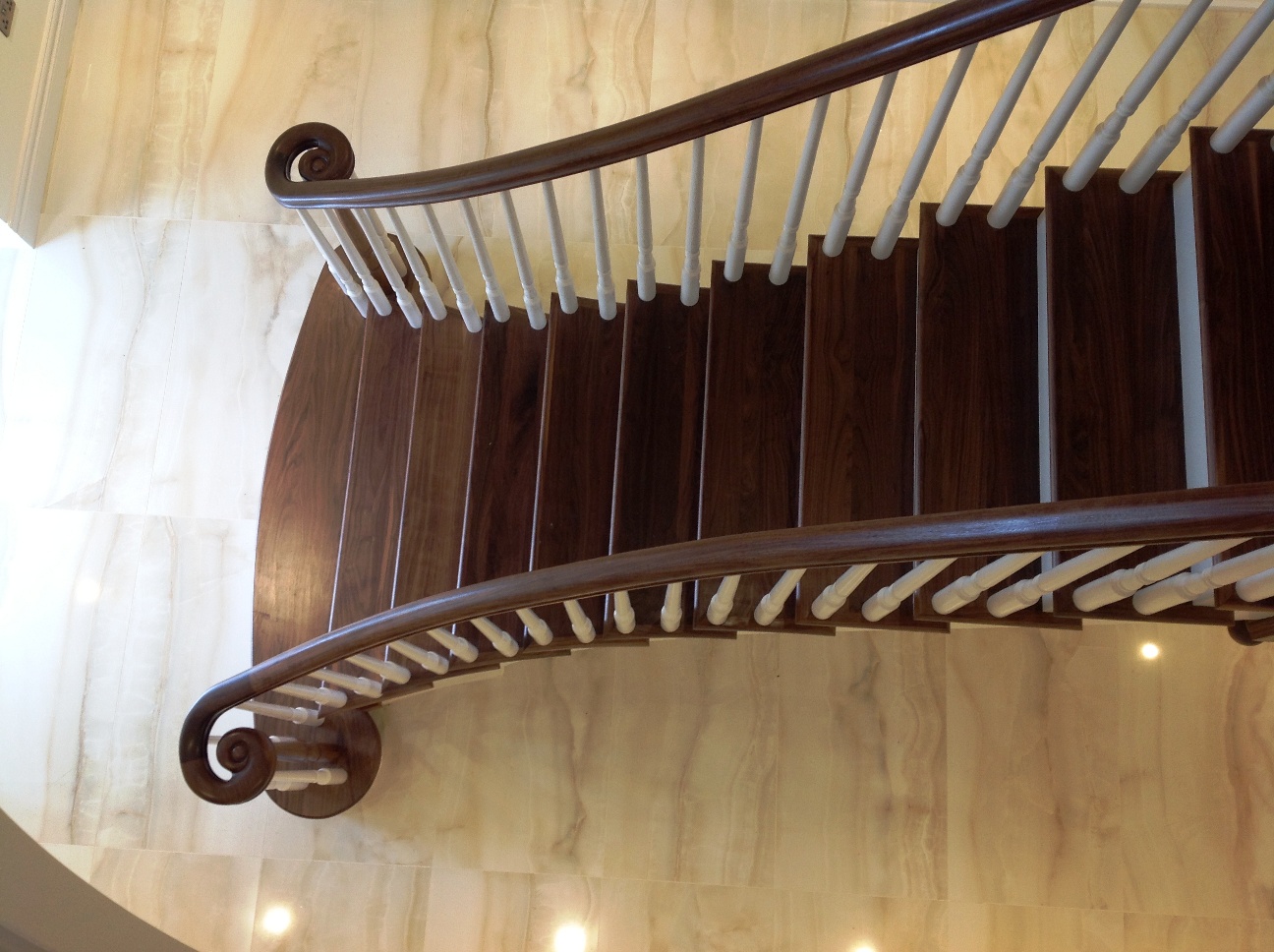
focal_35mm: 35
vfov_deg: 40.6
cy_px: 476
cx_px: 637
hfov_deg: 52.7
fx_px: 1286
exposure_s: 1/17
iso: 64
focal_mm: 4.28
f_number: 2.4
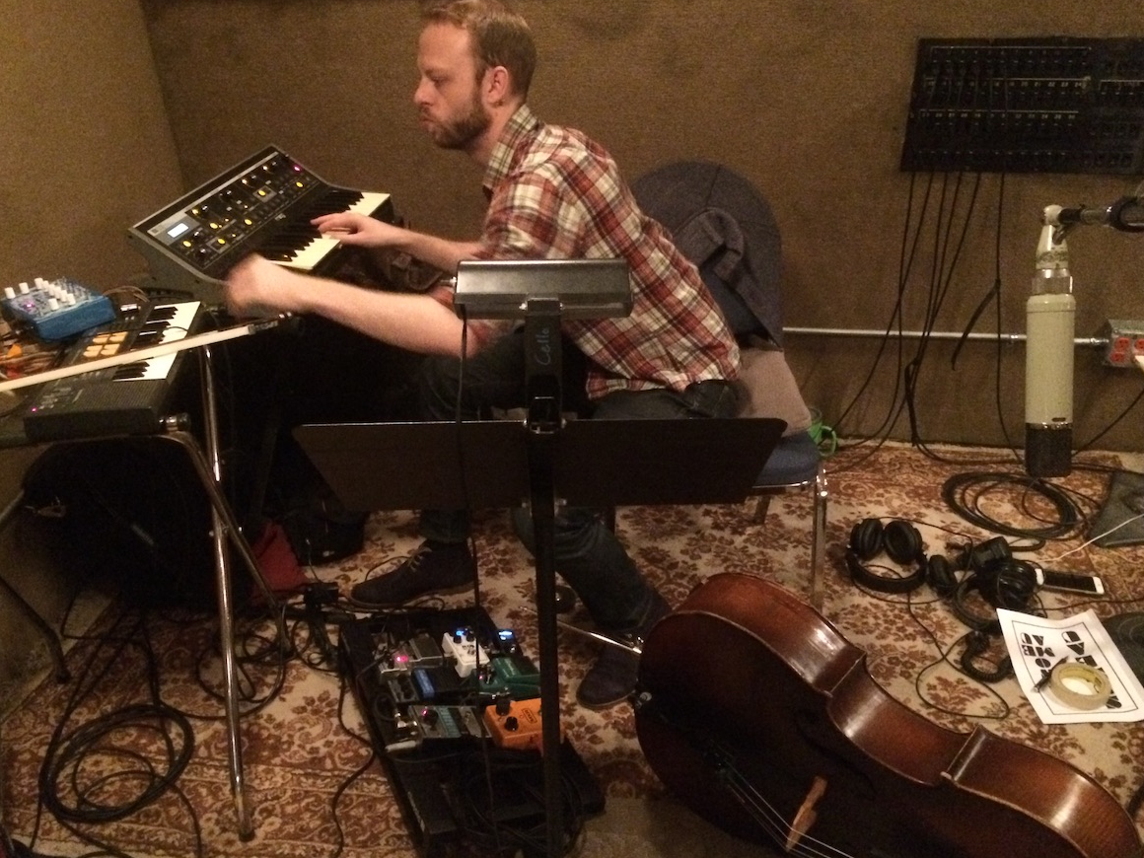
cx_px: 536
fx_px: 1058
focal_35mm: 32
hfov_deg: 56.8
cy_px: 449
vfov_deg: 44.1
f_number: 2.2
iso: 2000
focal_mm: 4.15
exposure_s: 1/15
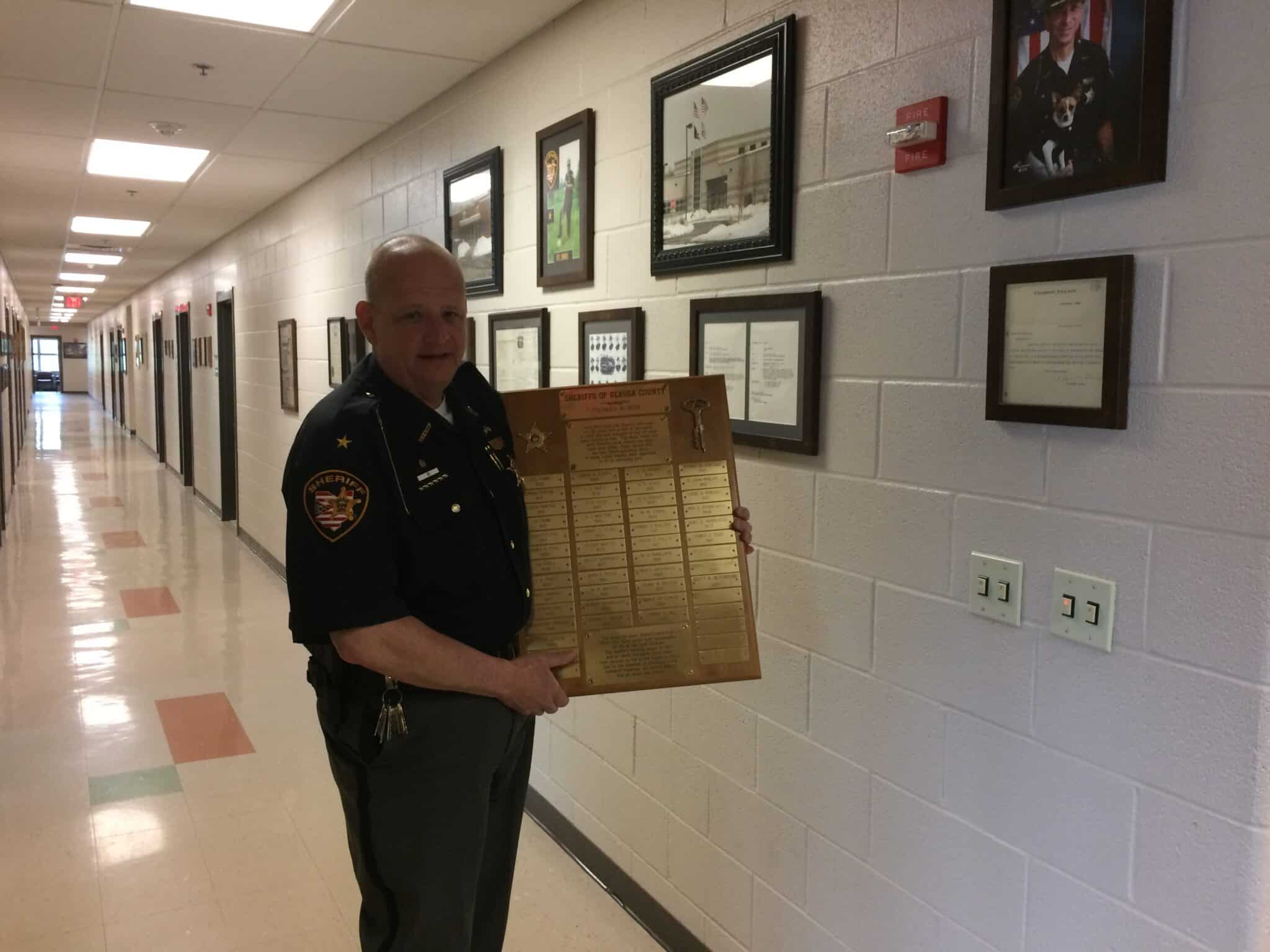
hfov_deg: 61.7
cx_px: 635
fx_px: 1064
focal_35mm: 29
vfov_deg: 48.2
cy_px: 476
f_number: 2.2
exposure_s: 1/30
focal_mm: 4.15
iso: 160
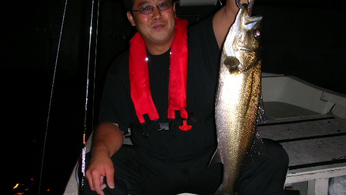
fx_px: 358
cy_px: 109
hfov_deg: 51.6
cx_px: 172
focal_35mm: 39
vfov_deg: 30.4
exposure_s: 1/60.1
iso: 50
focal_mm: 5.8
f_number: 3
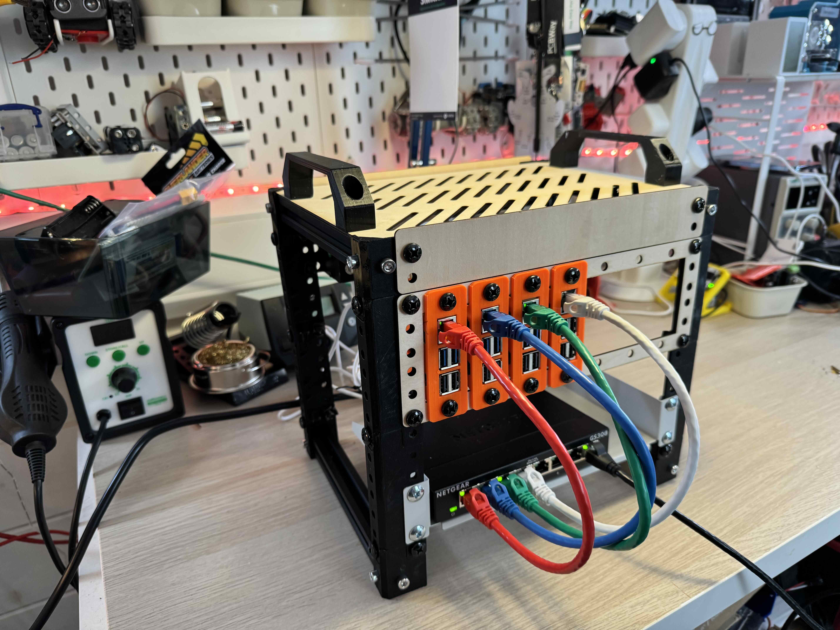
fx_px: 582
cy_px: 315
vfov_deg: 56.8
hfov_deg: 71.6
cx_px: 420
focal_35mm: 24
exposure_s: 1/100
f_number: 1.78
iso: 200
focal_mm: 6.76
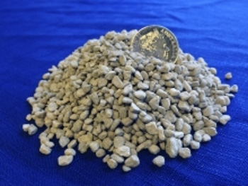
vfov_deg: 43.0
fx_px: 237
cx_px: 124
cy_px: 93
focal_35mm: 33
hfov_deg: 55.3
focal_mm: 4.12
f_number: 2.4
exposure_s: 1/20
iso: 64
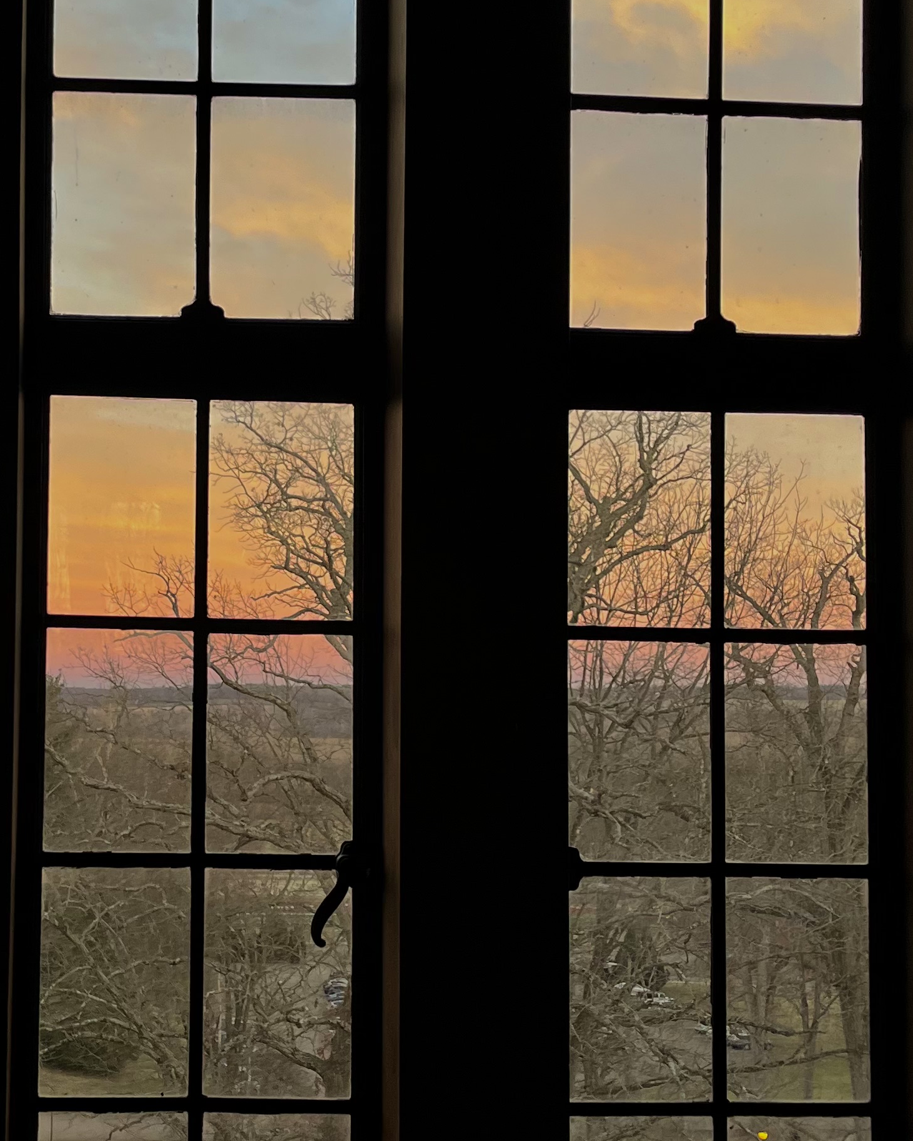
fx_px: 1891
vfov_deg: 33.6
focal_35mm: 56
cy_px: 573
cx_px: 191
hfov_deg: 26.7
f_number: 1.6
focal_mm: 5.1
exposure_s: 1/120
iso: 50
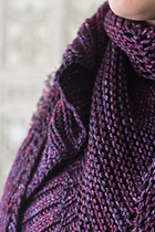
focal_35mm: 119
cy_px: 192
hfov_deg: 11.5
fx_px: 768
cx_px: 126
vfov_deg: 17.0
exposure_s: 1/125
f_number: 2.5
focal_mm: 50
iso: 1250
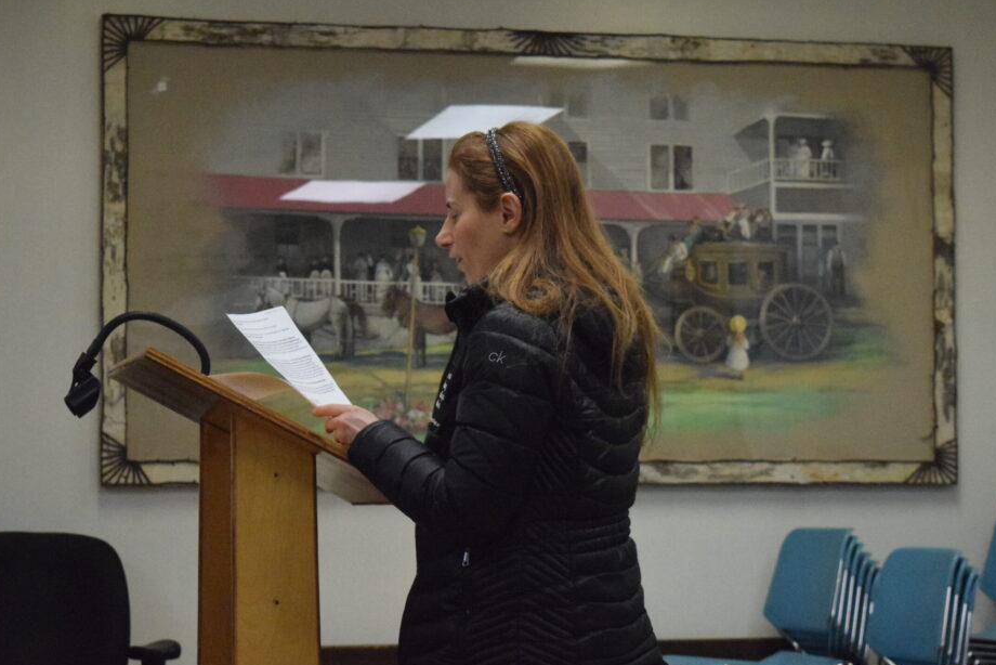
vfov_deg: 13.9
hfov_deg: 20.7
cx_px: 513
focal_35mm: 99
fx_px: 2729
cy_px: 333
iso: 9000
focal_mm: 55
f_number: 5.6
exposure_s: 1/800
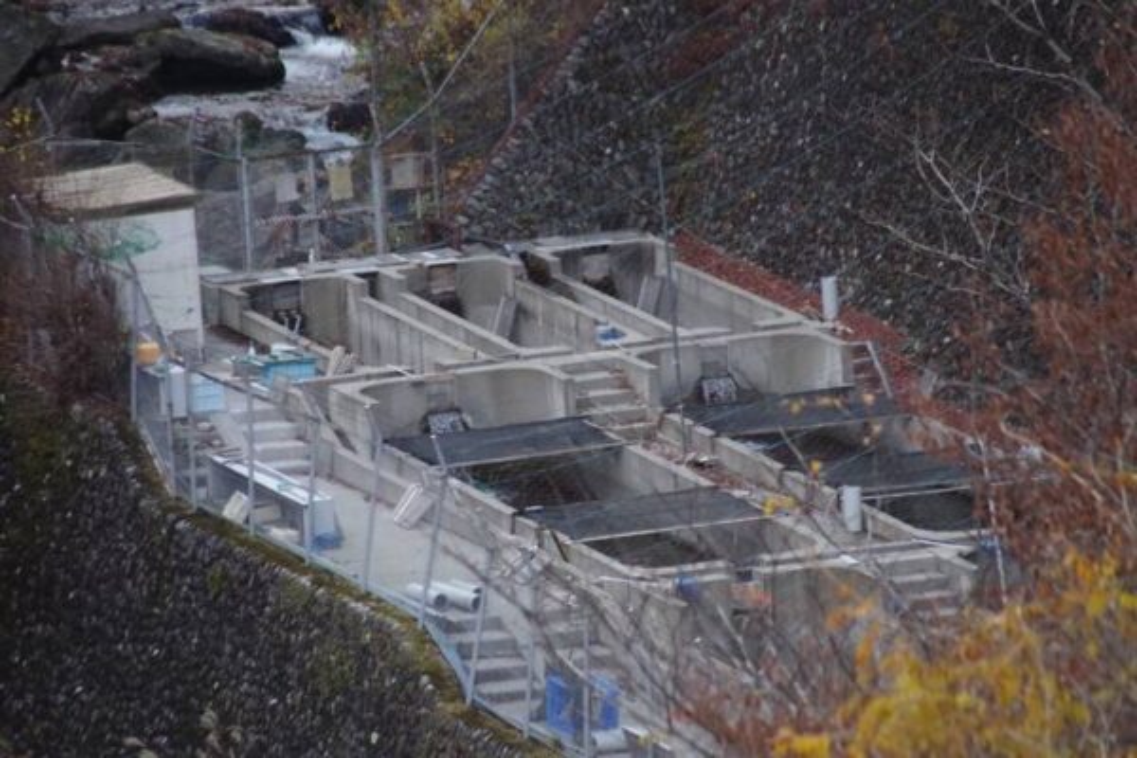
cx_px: 568
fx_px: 14211
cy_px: 379
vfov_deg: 3.1
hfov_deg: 4.6
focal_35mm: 450
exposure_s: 1/320
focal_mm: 300
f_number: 7.1
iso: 3200
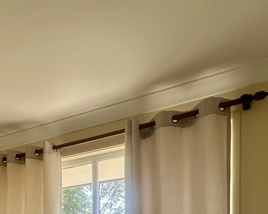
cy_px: 270
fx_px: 357
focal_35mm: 45
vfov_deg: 28.2
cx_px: 3
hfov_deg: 37.1
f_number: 2.2
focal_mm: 2.22
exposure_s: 1/122
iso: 40
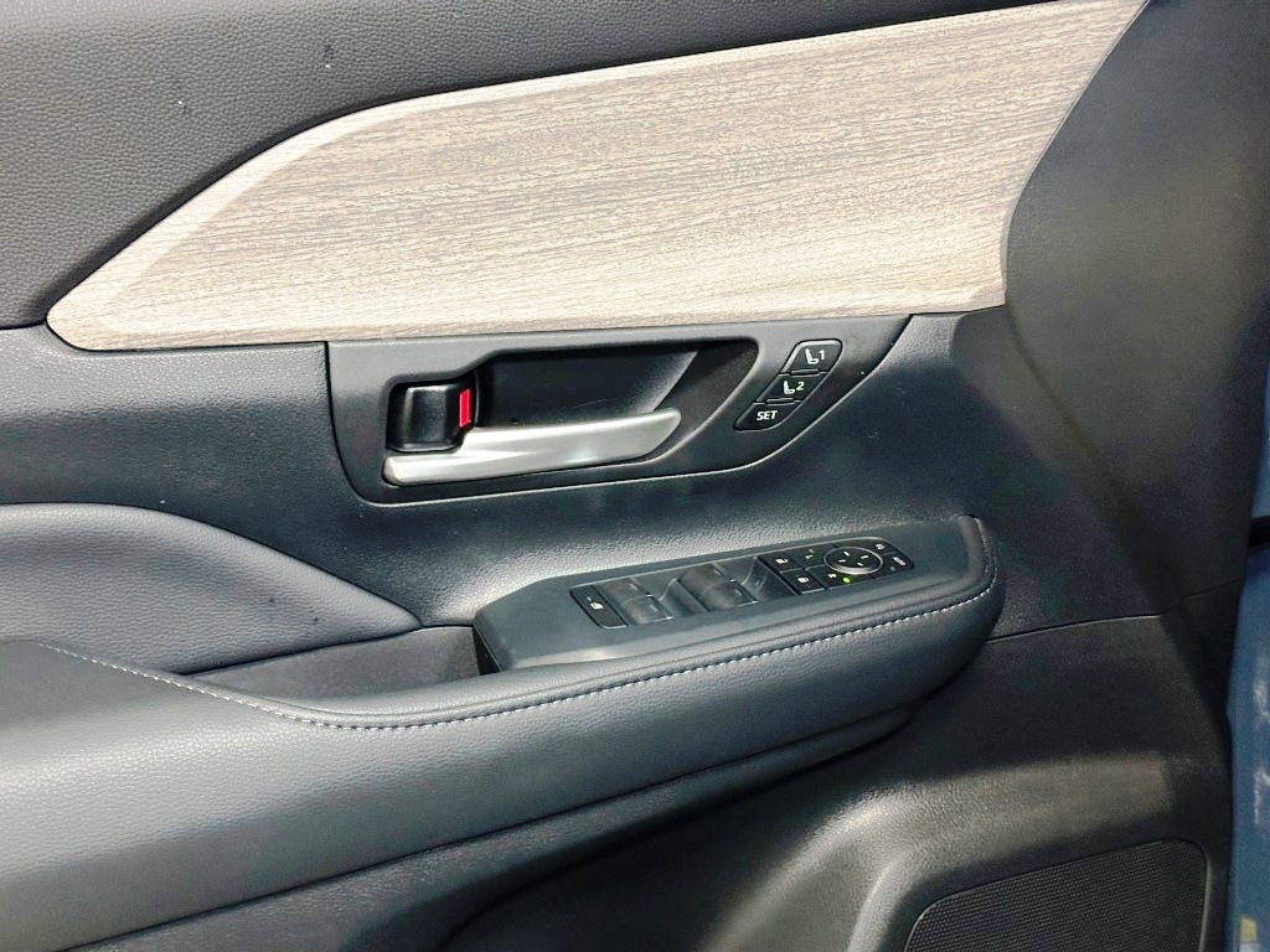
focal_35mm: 48
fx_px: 1761
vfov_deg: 30.3
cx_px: 635
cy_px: 476
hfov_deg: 39.7
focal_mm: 6.86
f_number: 1.78
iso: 500
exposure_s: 1/40
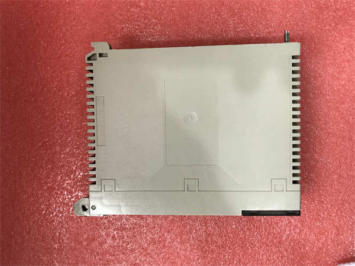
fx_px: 287
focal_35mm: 28
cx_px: 178
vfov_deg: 49.7
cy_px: 133
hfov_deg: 63.4
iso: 32
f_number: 1.8
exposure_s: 1/33
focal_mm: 3.99
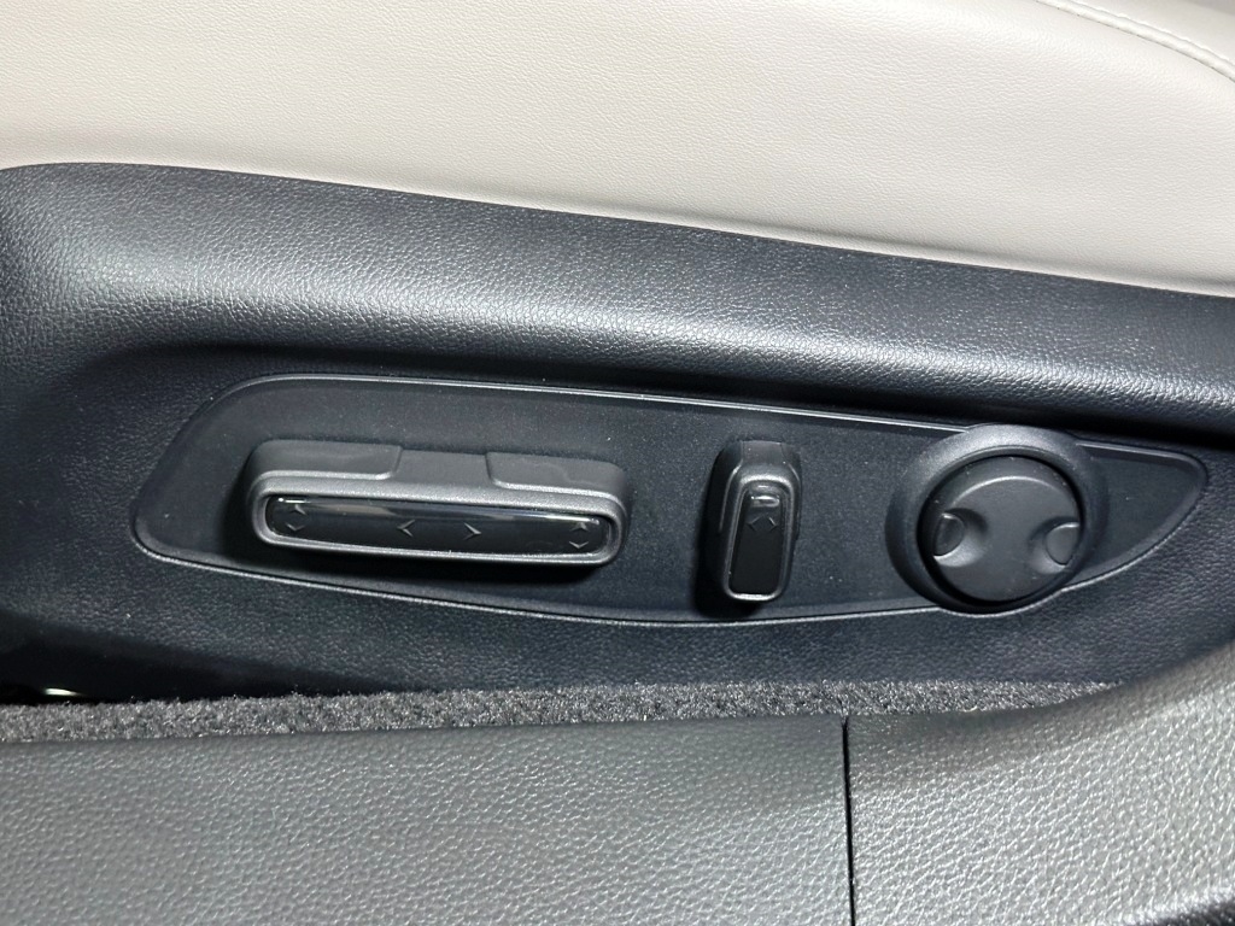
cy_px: 463
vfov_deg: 30.3
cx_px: 618
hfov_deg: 39.7
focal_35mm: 48
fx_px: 1713
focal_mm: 6.86
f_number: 1.78
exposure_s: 1/30
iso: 400
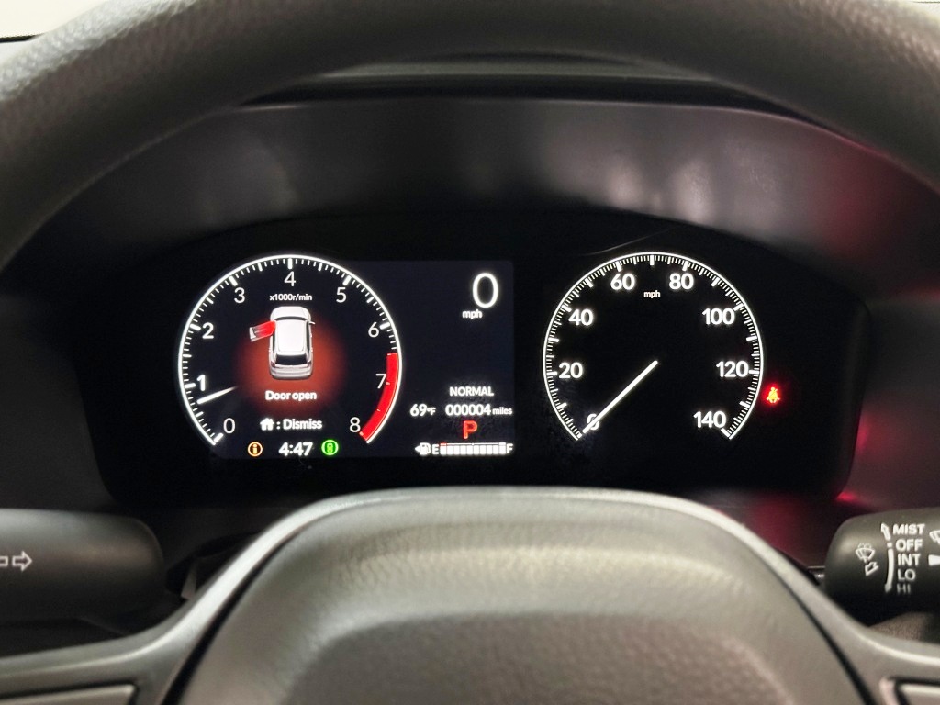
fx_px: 1303
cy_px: 352
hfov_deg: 39.7
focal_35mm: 48
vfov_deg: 30.3
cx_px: 470
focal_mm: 6.86
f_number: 1.78
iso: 640
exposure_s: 1/24
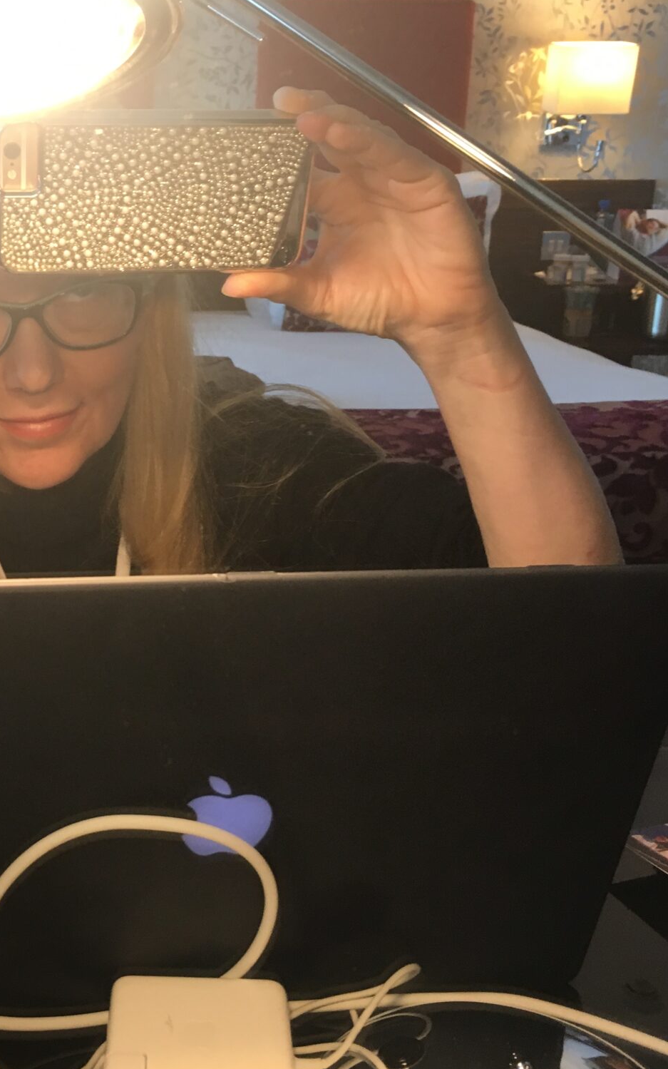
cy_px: 532
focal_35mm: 42
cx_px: 110
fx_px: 1223
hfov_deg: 29.7
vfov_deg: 47.2
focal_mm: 4.15
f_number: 2.2
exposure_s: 1/33
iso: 50
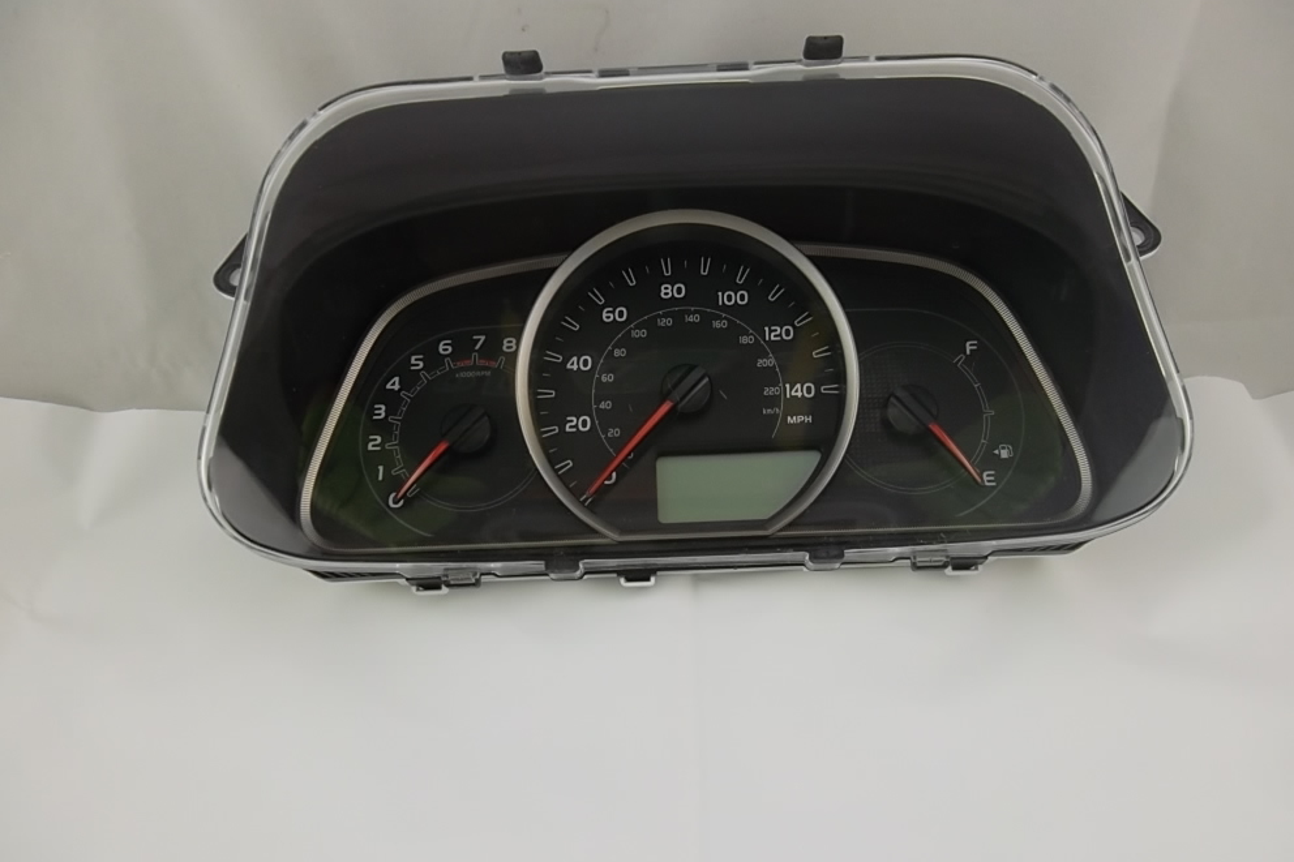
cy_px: 394
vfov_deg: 44.9
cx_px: 657
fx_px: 1042
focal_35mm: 29
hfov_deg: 63.7
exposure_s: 1/60
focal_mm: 4.9
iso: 80
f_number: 3.5
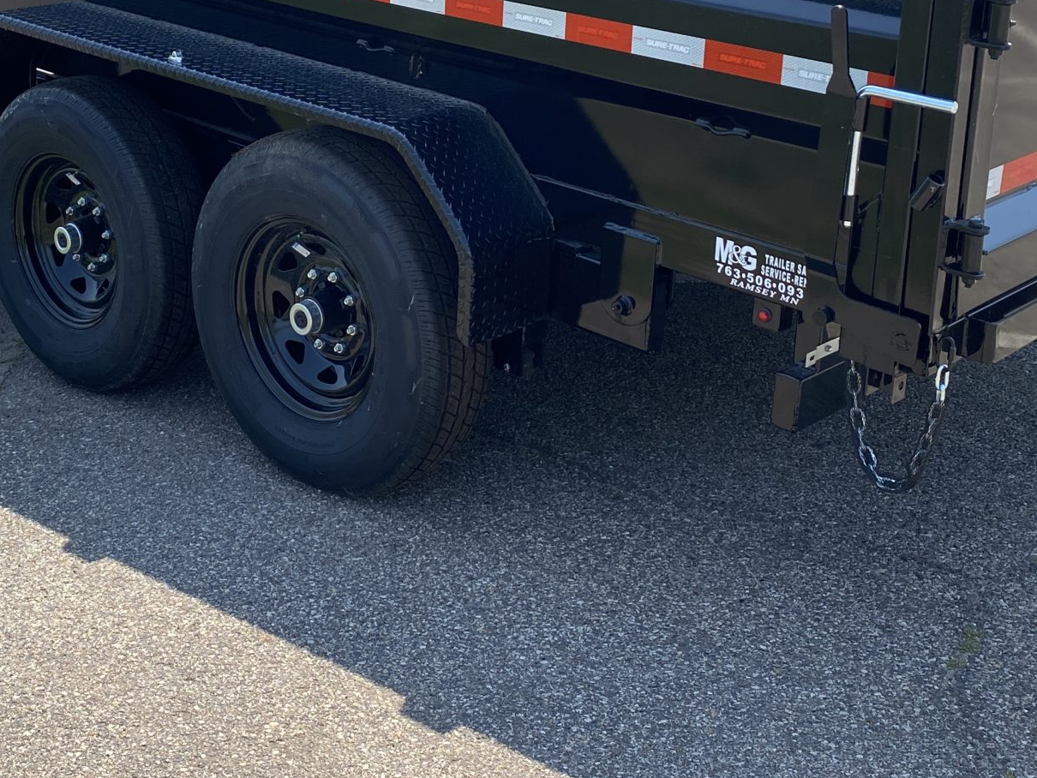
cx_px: 388
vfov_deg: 25.9
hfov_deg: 34.7
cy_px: 103
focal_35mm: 55
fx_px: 1648
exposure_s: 1/1346
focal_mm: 4.25
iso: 32
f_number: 1.8
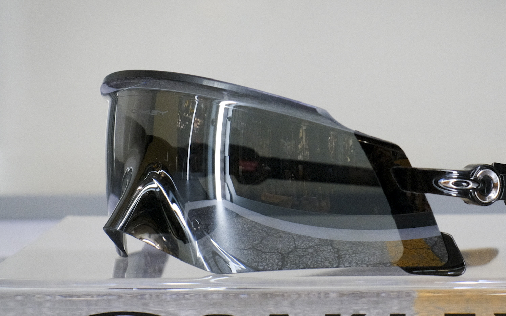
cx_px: 311
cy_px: 187
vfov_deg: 17.6
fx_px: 1020
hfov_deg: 27.8
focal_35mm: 74
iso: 1000
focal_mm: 35
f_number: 5.6
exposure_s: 1/60
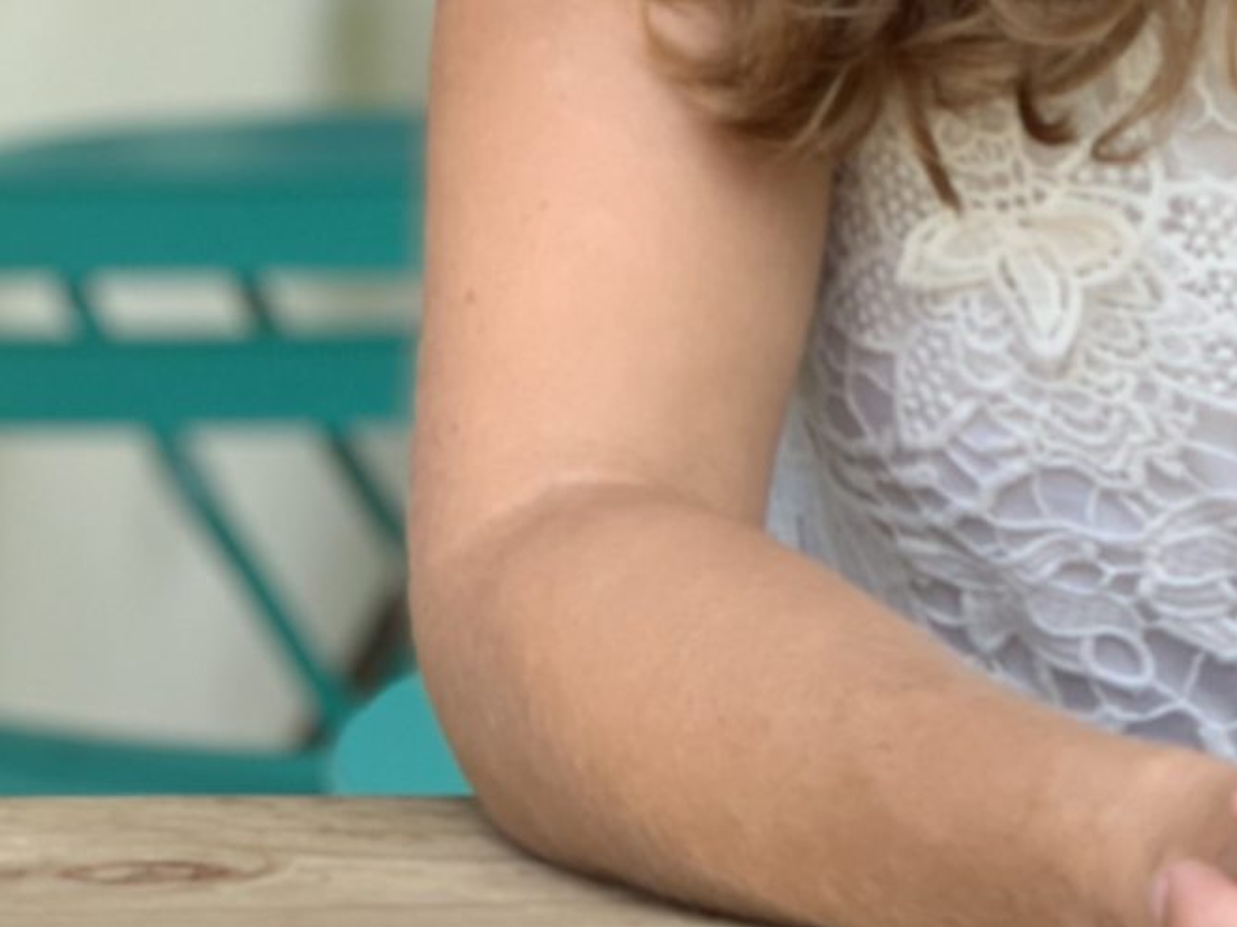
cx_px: 1288
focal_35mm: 202
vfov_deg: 7.3
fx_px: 7217
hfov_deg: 9.7
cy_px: -300
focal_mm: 6
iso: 20
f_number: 2.4
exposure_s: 1/122
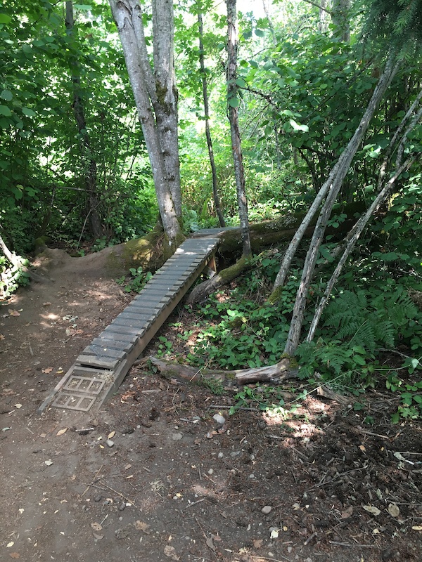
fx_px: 471
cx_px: 211
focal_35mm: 29
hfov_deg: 48.2
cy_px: 281
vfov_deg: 61.7
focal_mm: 4.15
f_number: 2.2
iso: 25
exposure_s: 1/30
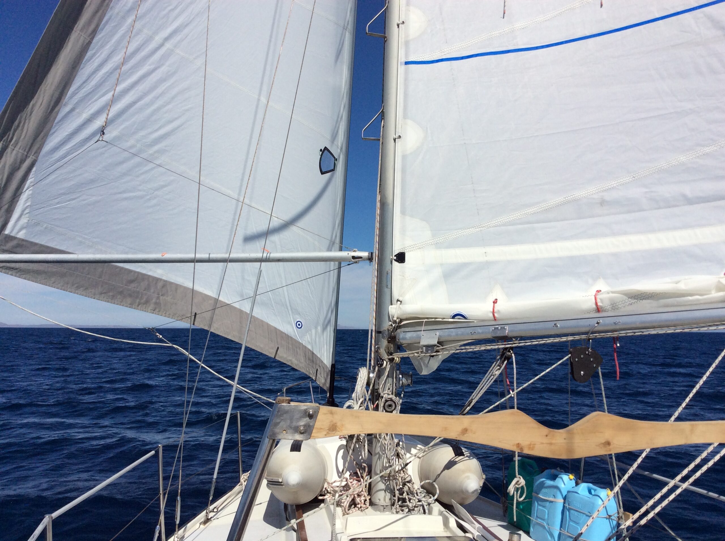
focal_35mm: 32
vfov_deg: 44.1
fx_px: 669
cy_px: 270
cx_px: 362
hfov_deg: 56.9
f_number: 2.4
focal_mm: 3.3
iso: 32
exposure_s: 1/4405
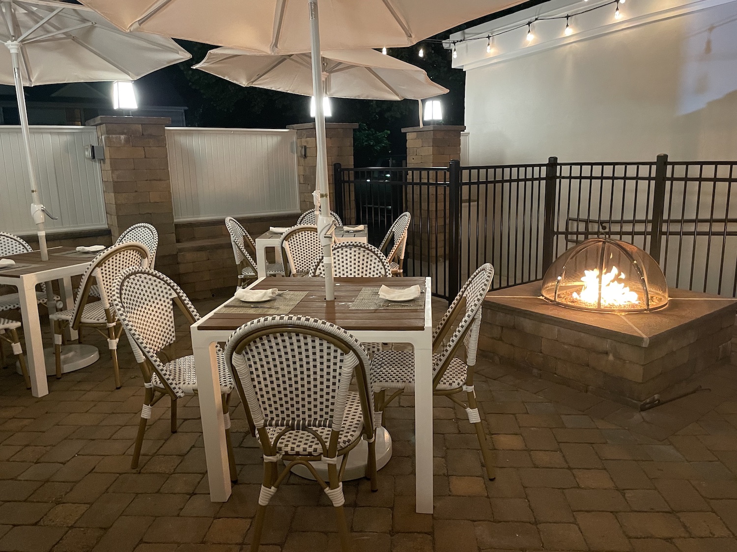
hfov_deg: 67.3
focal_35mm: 26
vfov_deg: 53.1
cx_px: 368
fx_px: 554
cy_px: 276
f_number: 1.6
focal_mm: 4.2
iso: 800
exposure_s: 1/30
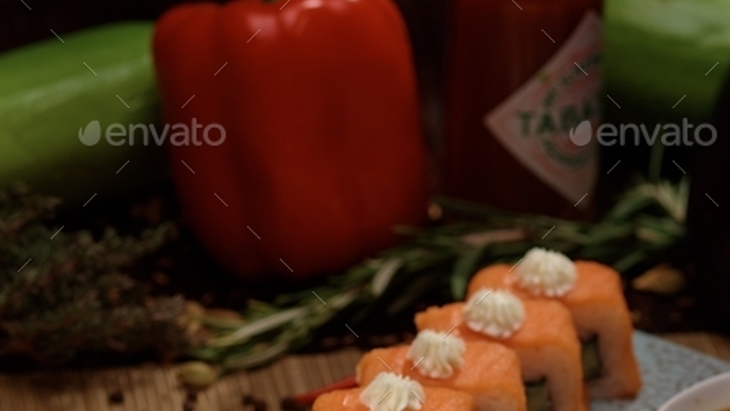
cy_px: 615
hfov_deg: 10.4
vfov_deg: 5.8
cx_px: 393
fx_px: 4027
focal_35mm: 208
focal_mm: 100
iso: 100
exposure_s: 1/125
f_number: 5.6
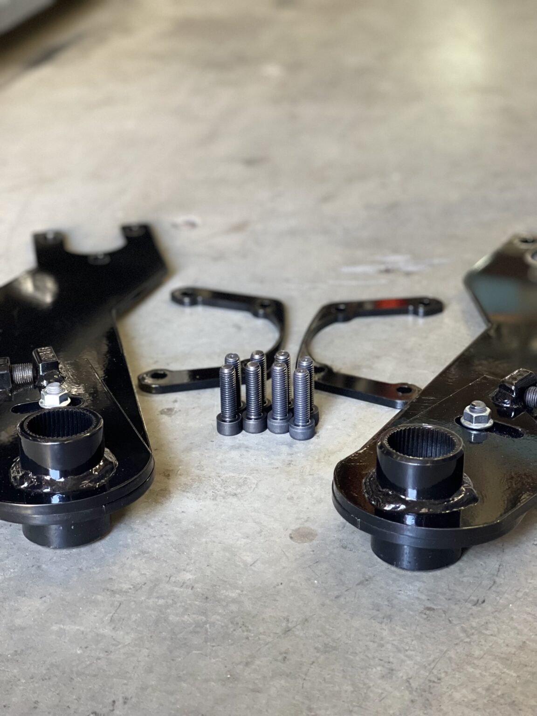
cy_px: 358
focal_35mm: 64
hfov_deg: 22.9
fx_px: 1324
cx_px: 268
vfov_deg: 30.3
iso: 400
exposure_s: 1/40
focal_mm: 7.5
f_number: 2.2
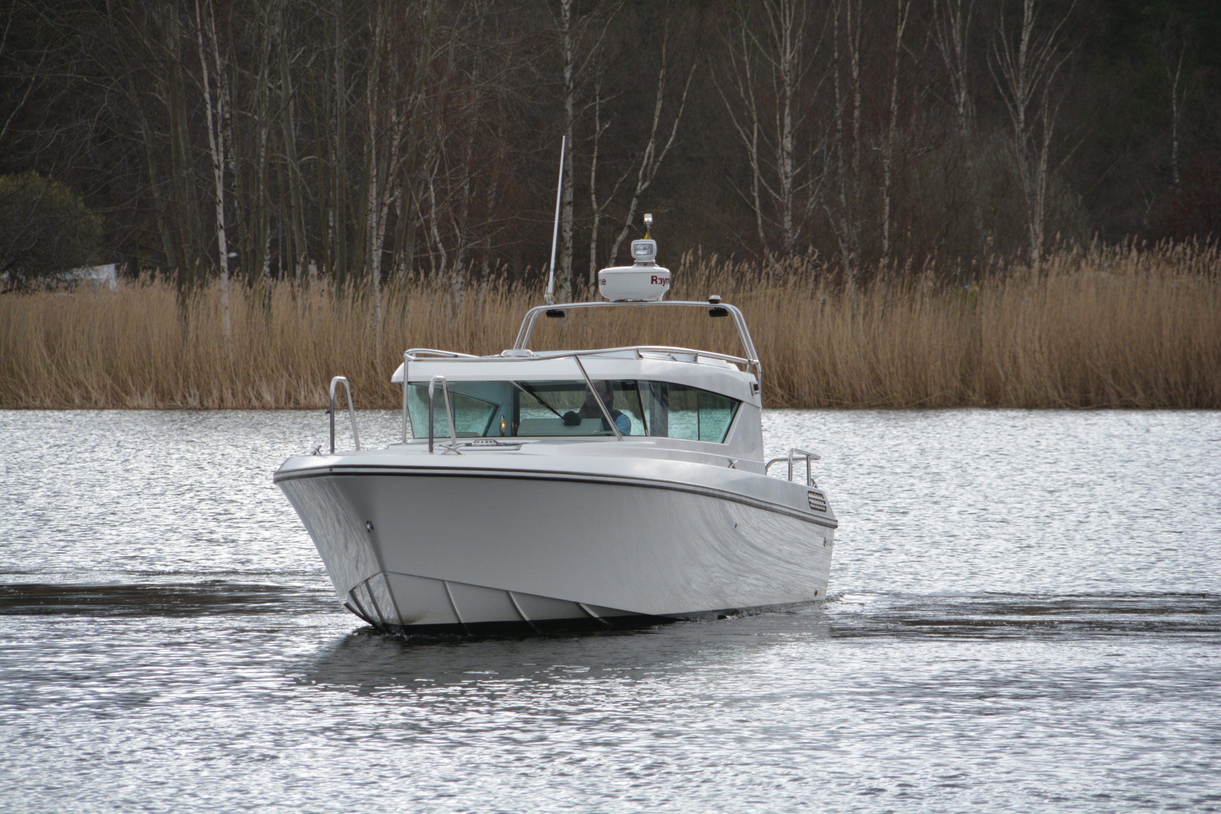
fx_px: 8394
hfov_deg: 8.3
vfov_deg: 5.6
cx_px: 610
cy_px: 407
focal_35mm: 248
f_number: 6
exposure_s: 1/1000
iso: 450
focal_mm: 165
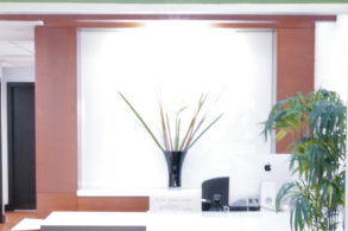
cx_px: 172
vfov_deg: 13.8
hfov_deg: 20.8
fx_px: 947
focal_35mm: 98
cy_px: 203
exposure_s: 1/3.33
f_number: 16
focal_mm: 28
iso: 3200
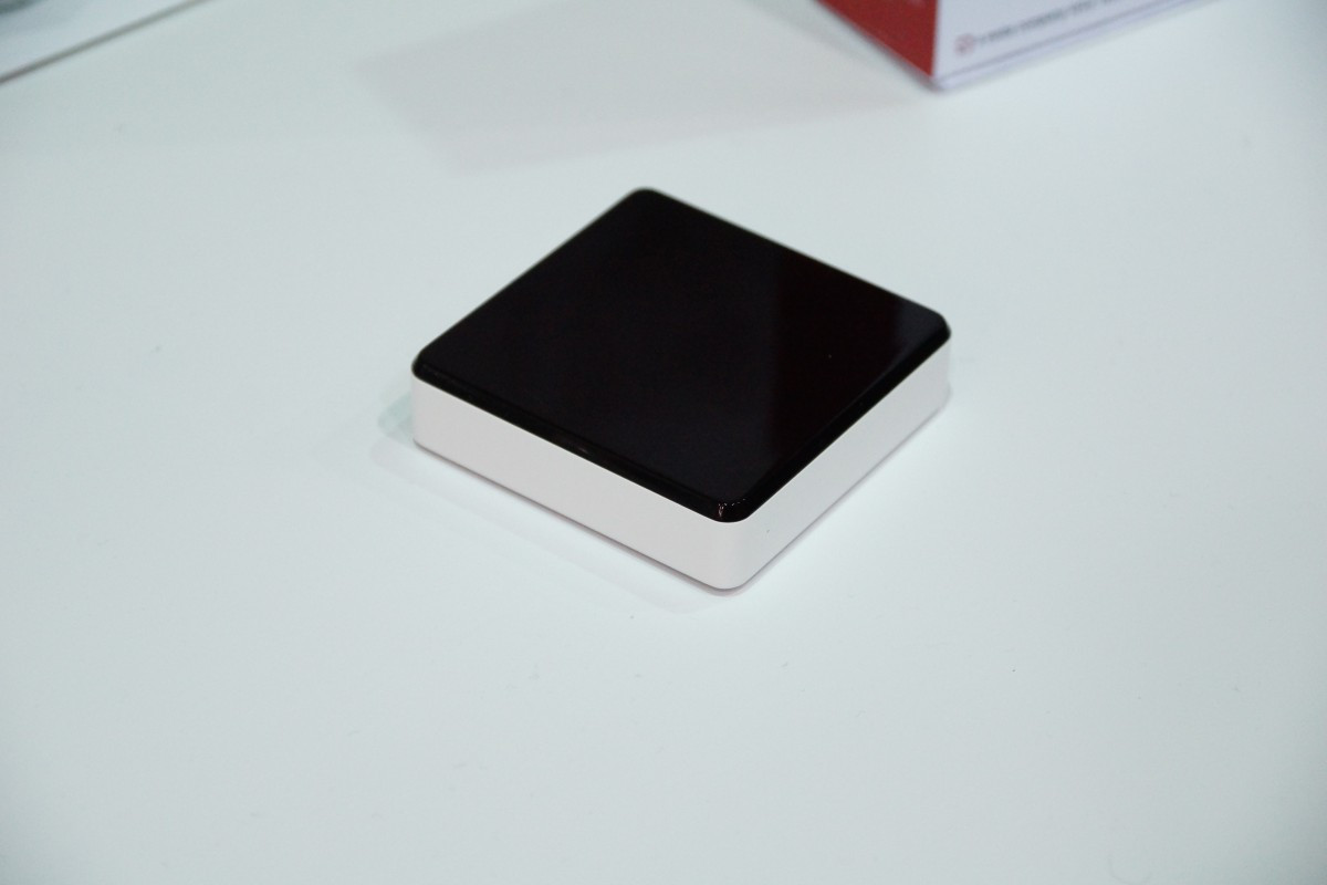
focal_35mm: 105
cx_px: 664
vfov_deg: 13.0
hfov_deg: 19.5
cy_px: 442
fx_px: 3870
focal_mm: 70
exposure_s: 1/30
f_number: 4
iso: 1600
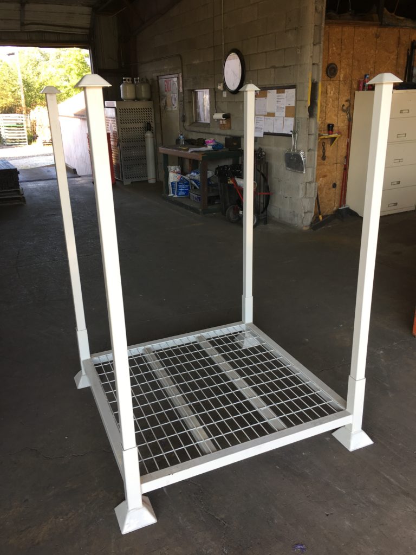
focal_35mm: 29
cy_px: 278
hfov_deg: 48.2
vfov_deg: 61.7
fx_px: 465
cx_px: 208
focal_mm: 4.15
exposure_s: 1/60
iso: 25
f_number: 2.2
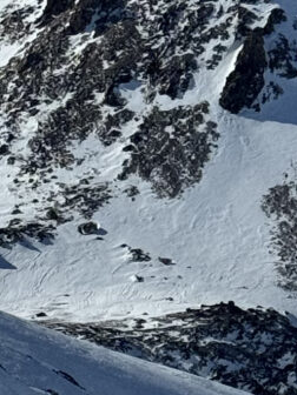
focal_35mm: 293
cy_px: 282
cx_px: 509
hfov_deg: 5.0
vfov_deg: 6.8
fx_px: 3352
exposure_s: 1/20000
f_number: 1.78
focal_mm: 6.76
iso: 64
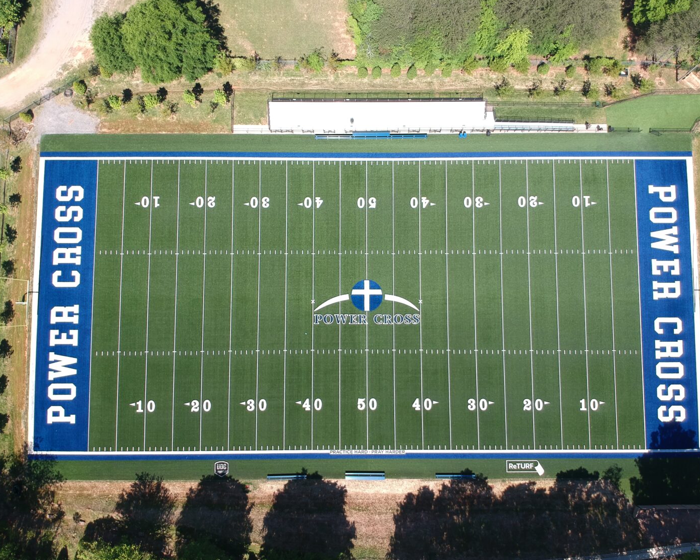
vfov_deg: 53.2
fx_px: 559
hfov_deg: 64.0
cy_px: 278
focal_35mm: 27
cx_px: 359
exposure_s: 1/640
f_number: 2.6
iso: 100
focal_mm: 4.49
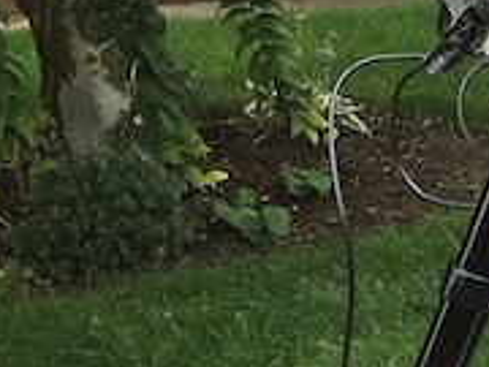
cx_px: 924
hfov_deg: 13.5
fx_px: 1822
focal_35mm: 129
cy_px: 584
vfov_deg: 11.0
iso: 25
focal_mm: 4.15
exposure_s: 1/127
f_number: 2.2
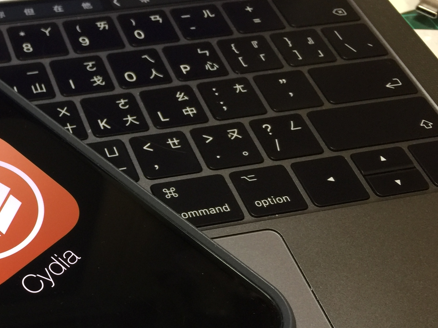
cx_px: 13
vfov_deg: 25.3
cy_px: 252
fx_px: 721
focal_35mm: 57
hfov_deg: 31.6
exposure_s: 1/15
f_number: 2.2
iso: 50
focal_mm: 4.15
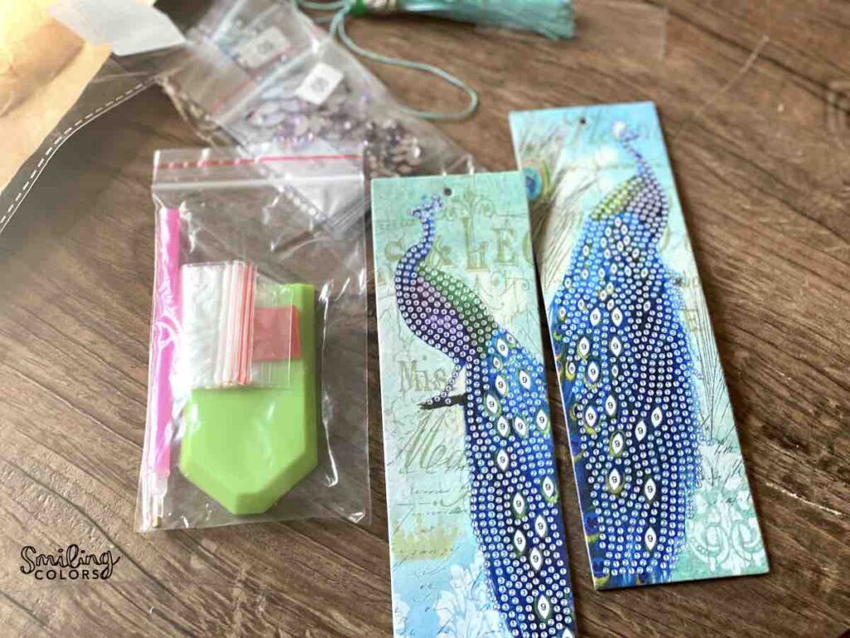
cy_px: 319
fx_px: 1277
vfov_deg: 28.0
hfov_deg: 36.8
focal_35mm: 52
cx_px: 425
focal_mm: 6
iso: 80
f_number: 2
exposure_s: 1/122
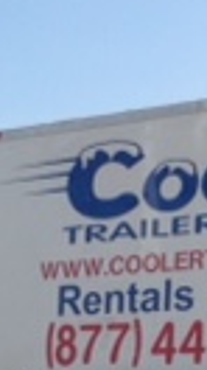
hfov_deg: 6.6
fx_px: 1800
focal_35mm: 184
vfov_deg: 11.3
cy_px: 538
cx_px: -11
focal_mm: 4.28
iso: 50
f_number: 2.4
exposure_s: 1/1779
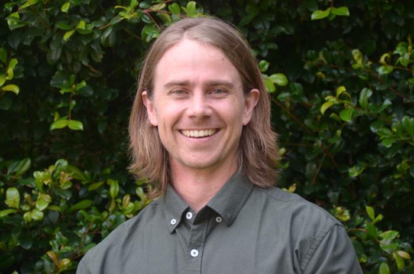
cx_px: 207
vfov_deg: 8.7
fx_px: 1808
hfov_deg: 13.1
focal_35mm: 158
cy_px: 137
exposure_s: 1/80
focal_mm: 105
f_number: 7.1
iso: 200
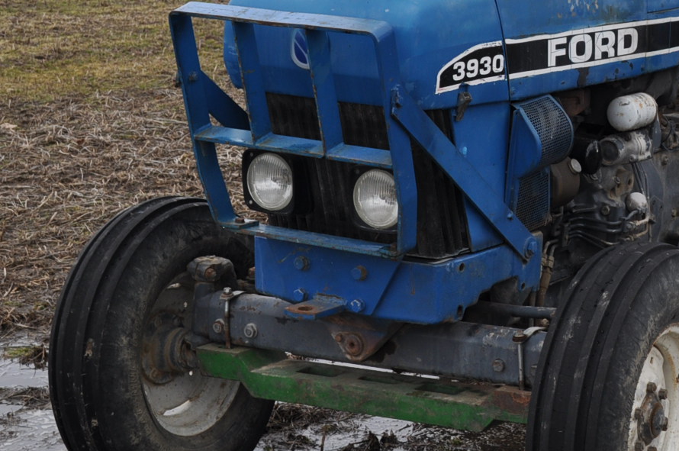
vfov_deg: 14.4
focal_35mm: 94
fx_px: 1771
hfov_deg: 21.2
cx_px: 635
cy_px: 104
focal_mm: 26
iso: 200
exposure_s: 1/200
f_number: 7.1
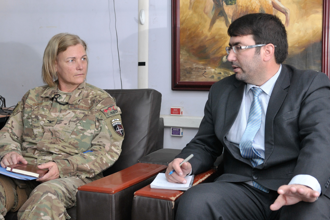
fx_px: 467
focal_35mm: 51
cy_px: 110
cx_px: 165
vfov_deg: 26.4
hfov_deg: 38.9
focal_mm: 34
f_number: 4
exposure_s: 1/250
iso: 720
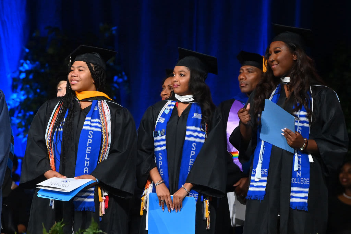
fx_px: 4534
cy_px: 117
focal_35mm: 465
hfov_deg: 4.4
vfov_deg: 3.0
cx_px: 176
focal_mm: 310
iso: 2000
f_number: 5.6
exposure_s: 1/200
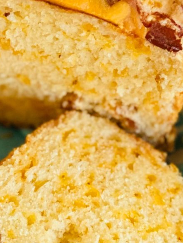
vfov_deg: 10.9
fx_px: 1282
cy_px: 100
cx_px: 50
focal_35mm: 182
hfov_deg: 8.2
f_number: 2
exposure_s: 1/40
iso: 160
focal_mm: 6
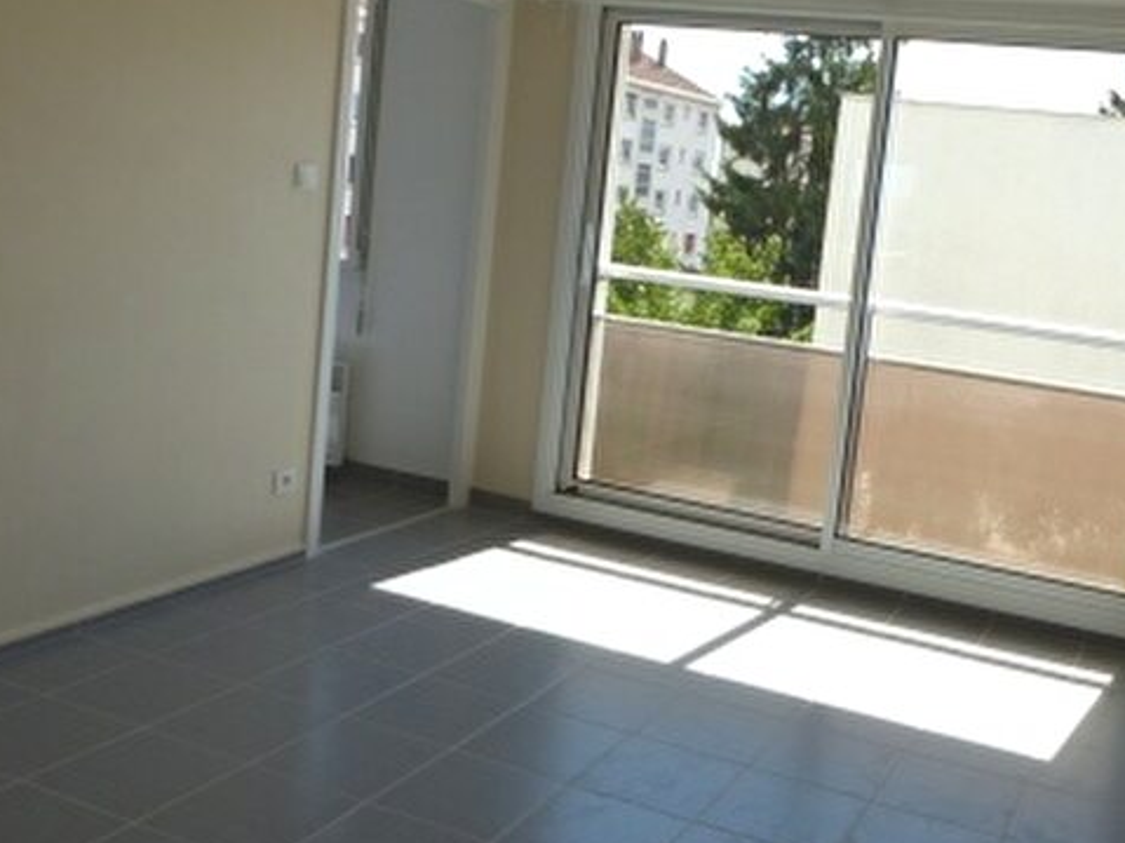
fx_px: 1235
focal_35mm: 38
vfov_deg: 37.6
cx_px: 768
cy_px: 344
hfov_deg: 48.0
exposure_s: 1/320
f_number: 4
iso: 100
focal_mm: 4.5
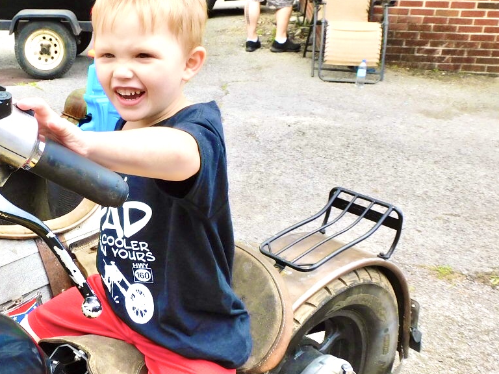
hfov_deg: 40.3
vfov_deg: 32.2
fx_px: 649
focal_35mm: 45
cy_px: 207
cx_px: 96
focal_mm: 4.3
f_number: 3.3
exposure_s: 1/320
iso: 125
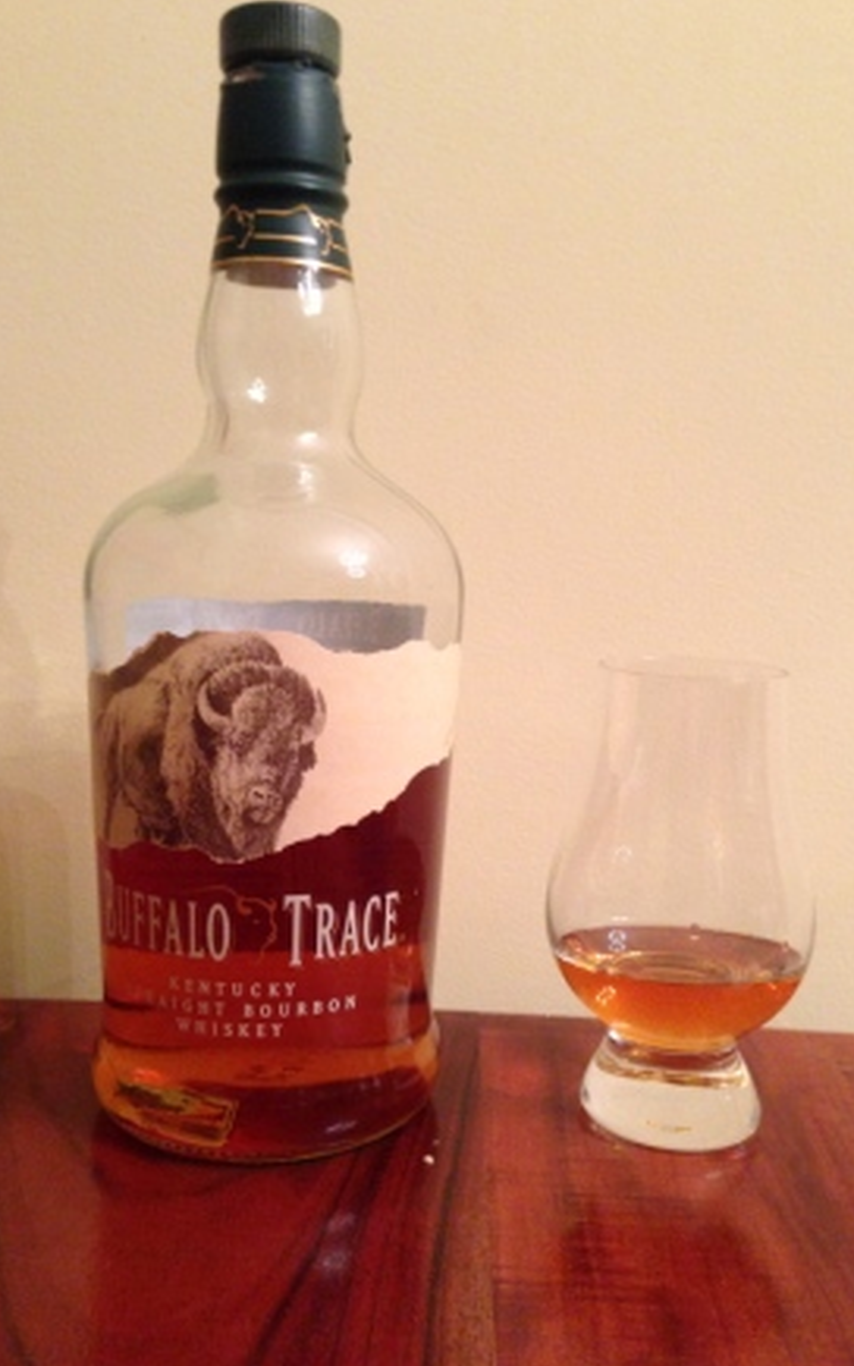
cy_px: 669
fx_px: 1340
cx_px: 458
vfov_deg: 54.0
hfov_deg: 35.3
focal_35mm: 36
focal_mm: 4.13
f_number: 2.4
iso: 250
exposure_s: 1/20
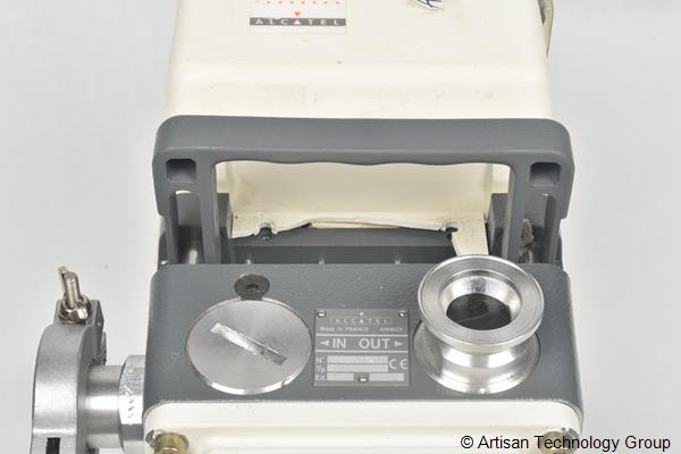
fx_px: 1561
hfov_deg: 24.6
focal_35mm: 82
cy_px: 227
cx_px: 340
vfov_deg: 16.6
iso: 200
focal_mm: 55
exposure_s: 1/160
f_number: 16
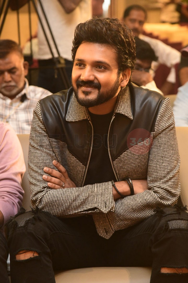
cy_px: 142
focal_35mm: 120
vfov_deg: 17.1
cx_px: 94
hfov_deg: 11.4
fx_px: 940
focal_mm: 120
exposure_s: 1/125
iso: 5000
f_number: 6.3
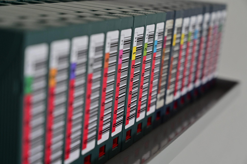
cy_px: 82
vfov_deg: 20.0
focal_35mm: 68
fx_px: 466
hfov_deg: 29.7
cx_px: 124
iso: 1000
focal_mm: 68
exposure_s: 1/125
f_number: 5.6
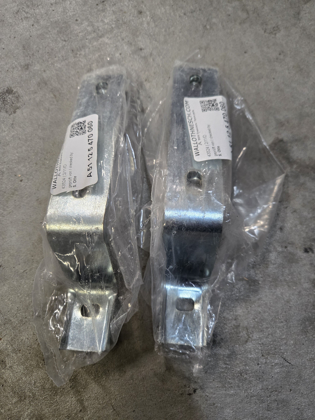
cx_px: 158
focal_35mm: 23
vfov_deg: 73.9
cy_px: 210
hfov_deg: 58.9
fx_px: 279
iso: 500
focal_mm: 5.4
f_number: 1.8
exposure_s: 1/120
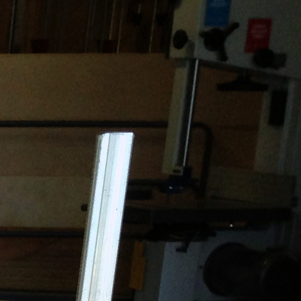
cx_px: -509
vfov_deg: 9.9
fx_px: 1613
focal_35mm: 164
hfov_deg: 9.1
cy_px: 602
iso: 80
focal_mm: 4.12
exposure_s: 1/120
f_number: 2.4
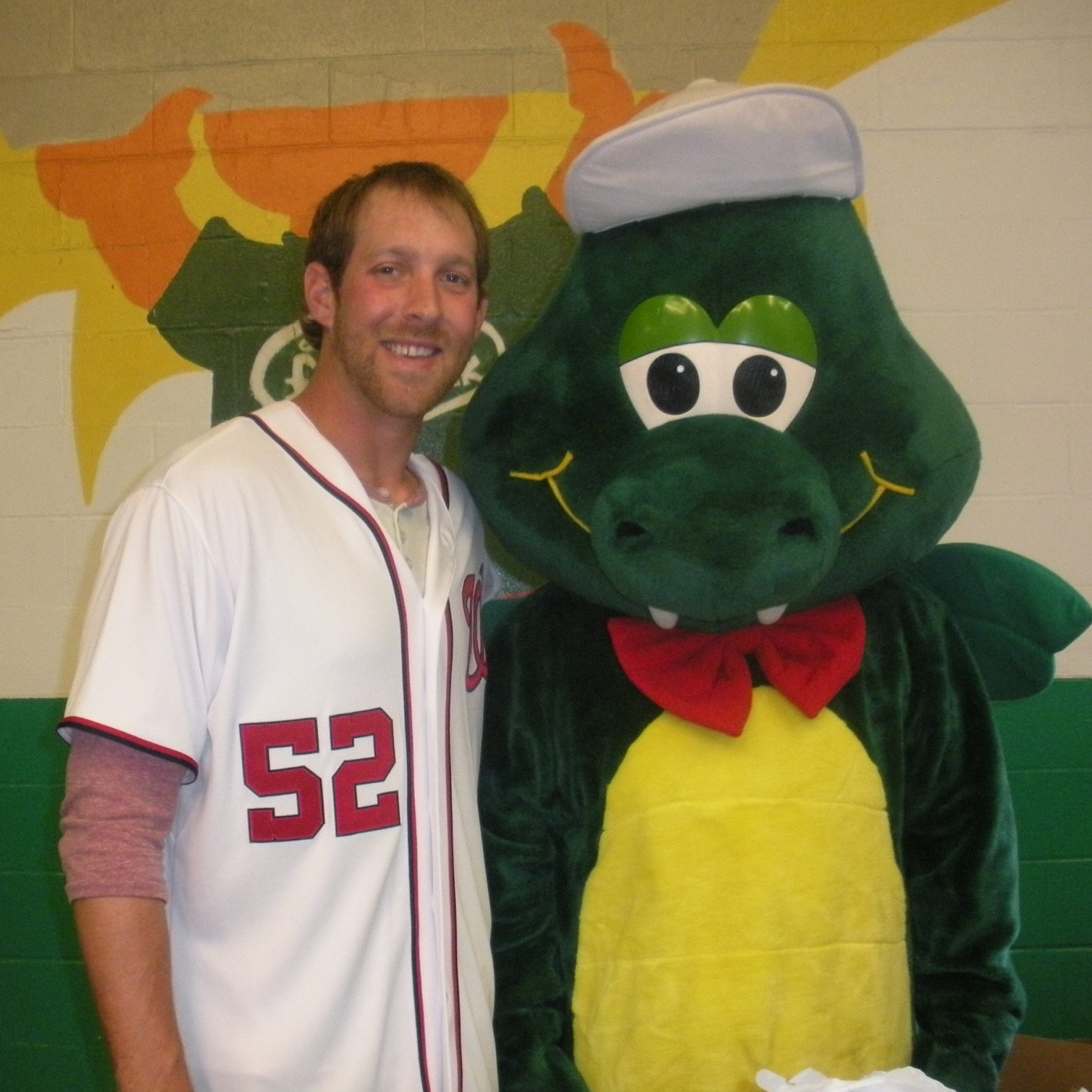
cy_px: 537
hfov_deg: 39.9
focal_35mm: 42
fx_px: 1499
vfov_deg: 40.0
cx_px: 439
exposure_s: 1/30
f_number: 3.5
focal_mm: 6.3
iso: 400
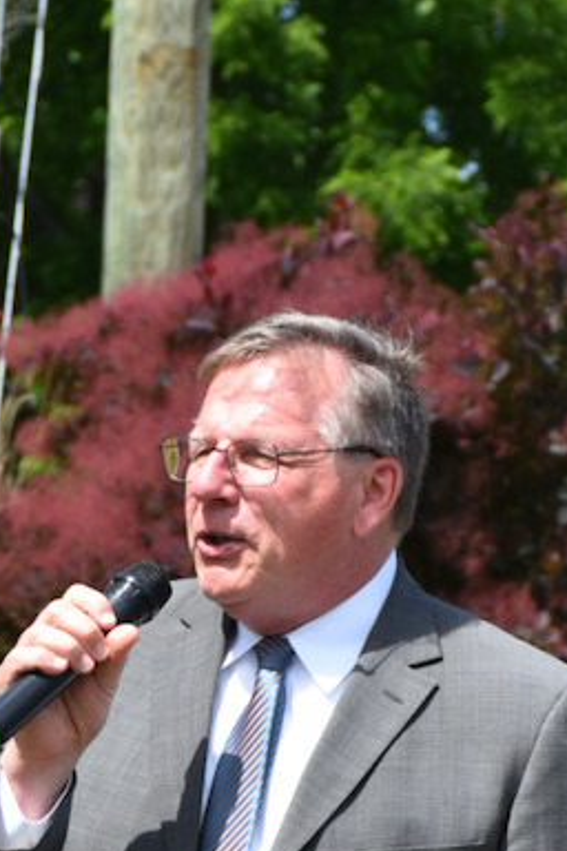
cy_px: 1308
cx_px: 131
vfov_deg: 6.2
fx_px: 7796
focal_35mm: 330
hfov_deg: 4.2
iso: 200
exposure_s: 1/500
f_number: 8
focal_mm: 66
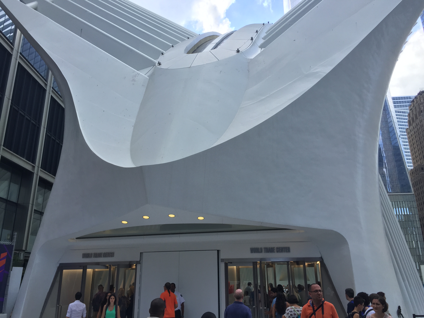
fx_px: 355
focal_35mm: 29
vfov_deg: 48.2
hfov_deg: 61.7
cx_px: 212
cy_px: 159
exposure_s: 1/628
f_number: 2.2
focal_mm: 4.15
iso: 32
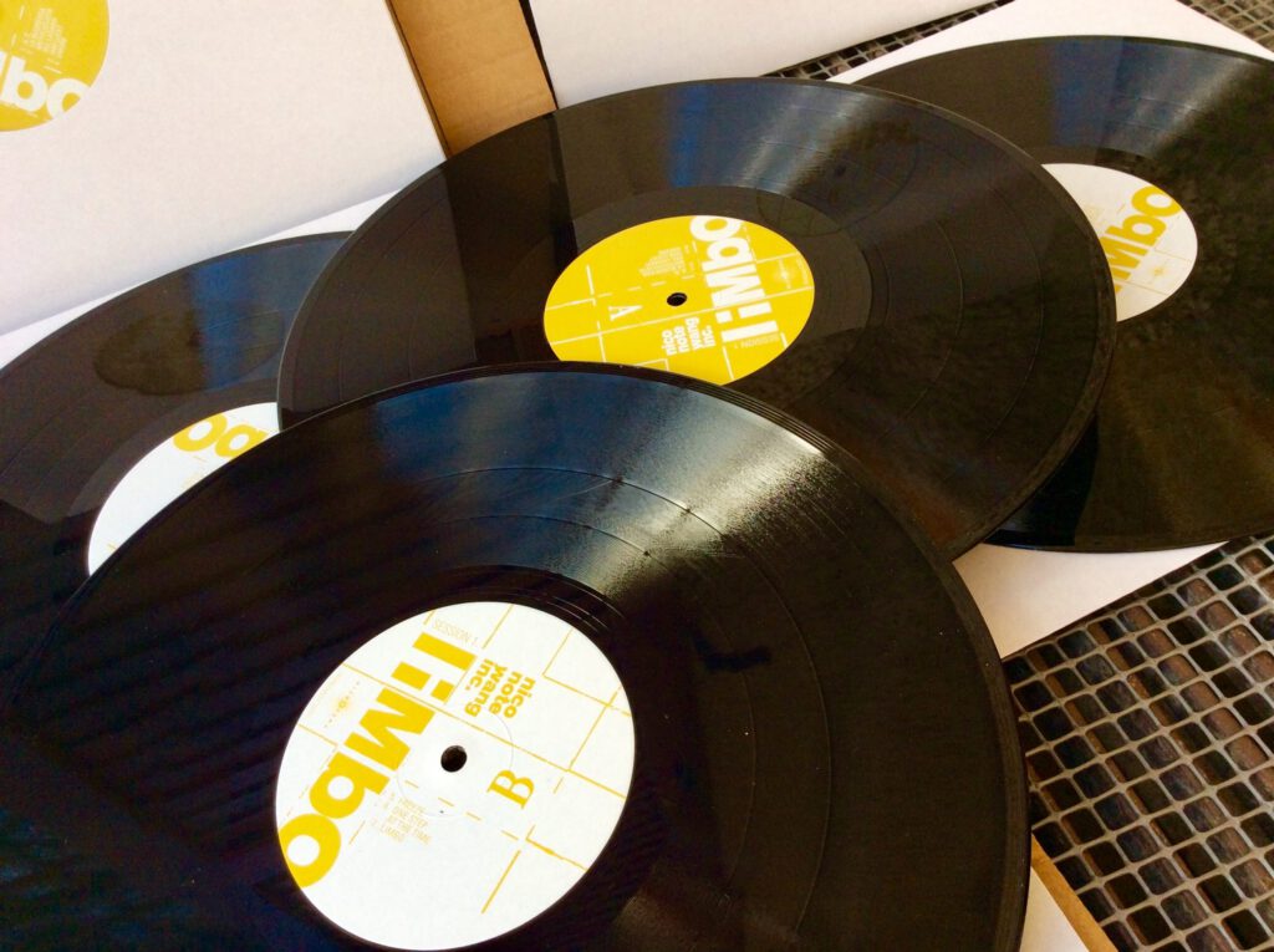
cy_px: 476
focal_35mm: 32
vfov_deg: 44.1
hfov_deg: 56.9
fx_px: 1176
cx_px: 637
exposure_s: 1/100
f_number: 2.4
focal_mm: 3.3
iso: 40
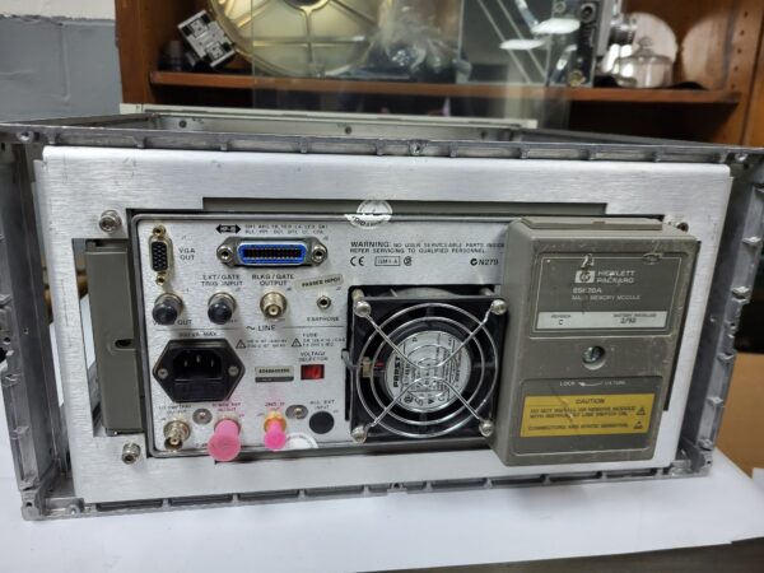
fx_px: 574
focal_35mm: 26
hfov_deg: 67.3
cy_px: 286
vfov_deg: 53.1
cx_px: 382
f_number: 1.8
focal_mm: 5.4
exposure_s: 1/120
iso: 200
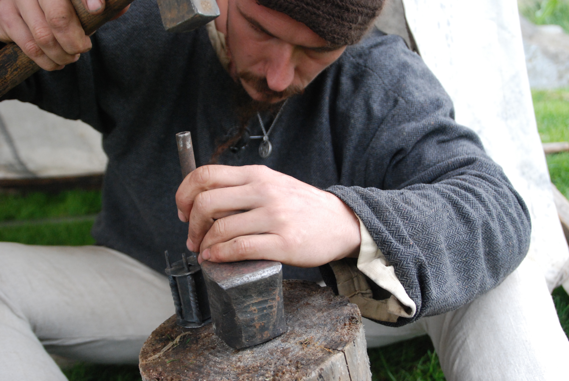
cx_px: 284
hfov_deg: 41.1
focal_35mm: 48
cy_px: 190
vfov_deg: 28.2
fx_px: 760
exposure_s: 1/350
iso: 900
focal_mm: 32
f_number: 4.8
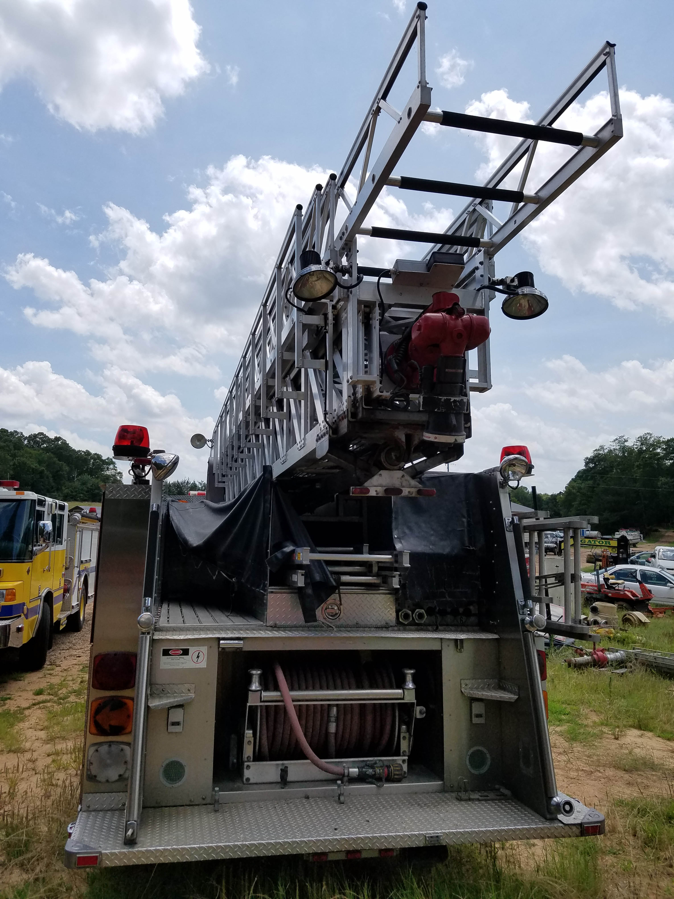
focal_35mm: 26
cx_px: 337
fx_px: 675
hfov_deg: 53.1
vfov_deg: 67.3
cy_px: 450
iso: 50
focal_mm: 4.2
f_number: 1.7
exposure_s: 1/3984
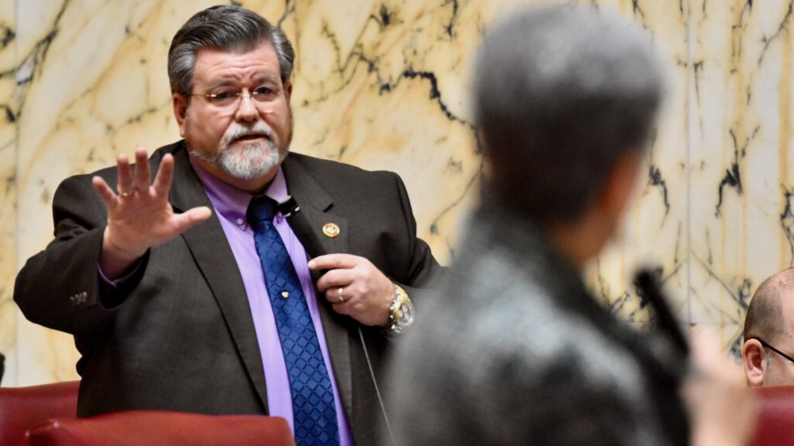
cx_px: 397
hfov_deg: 7.4
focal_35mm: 292
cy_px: 251
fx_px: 6137
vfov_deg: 4.2
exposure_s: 1/400
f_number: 2.8
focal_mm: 185
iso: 6400
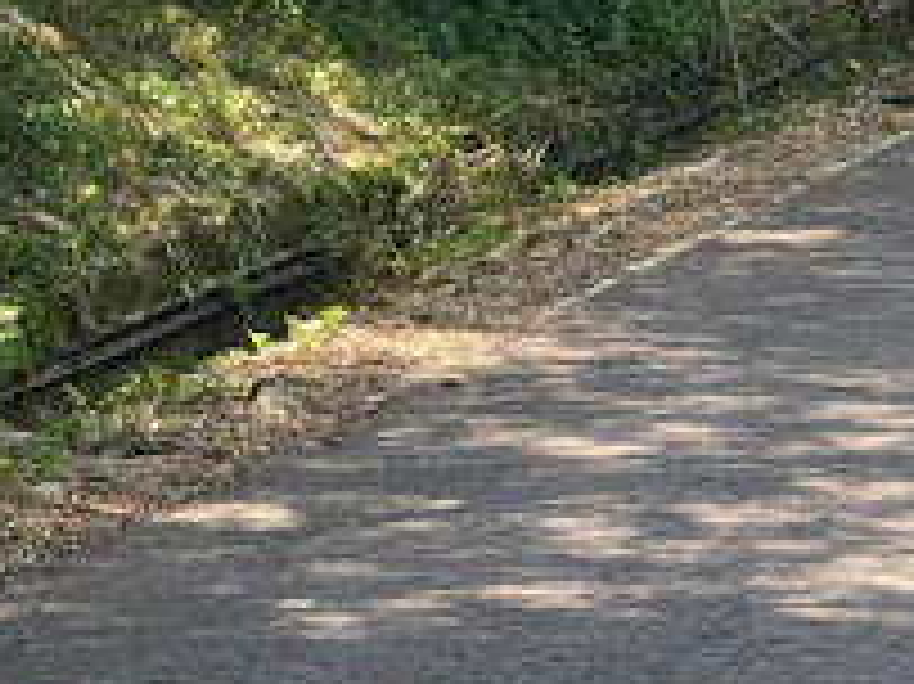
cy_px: -842
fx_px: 6914
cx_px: 2179
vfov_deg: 5.5
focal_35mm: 262
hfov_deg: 7.1
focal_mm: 6
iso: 20
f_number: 2
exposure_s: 1/122
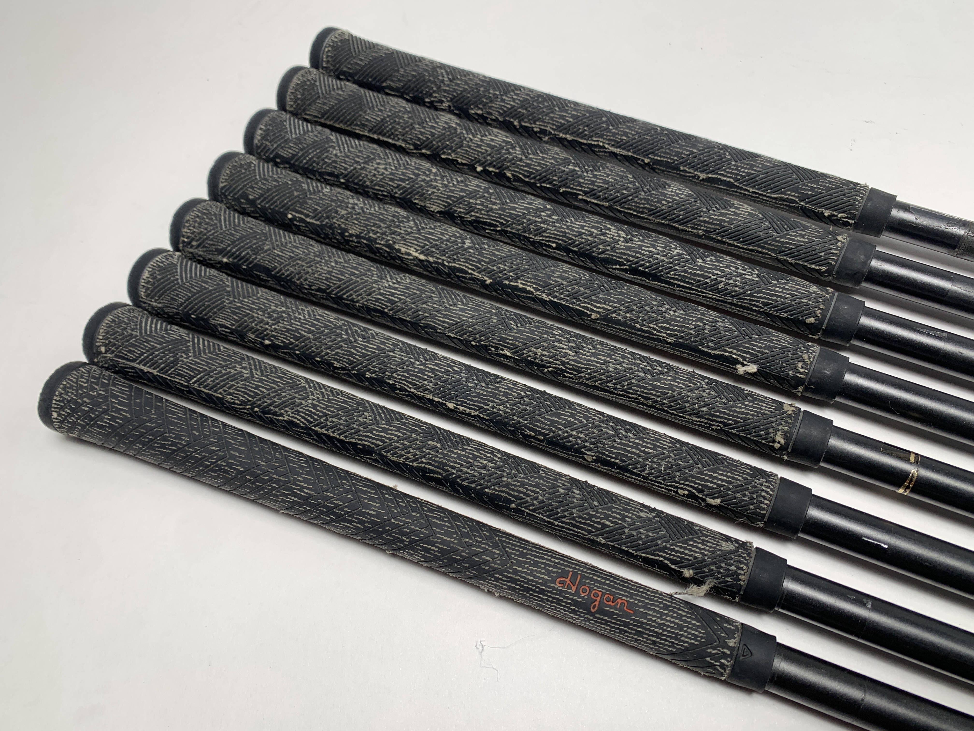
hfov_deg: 67.3
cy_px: 366
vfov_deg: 53.1
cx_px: 487
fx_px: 732
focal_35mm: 26
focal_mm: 4.25
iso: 25
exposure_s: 1/123
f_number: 1.8
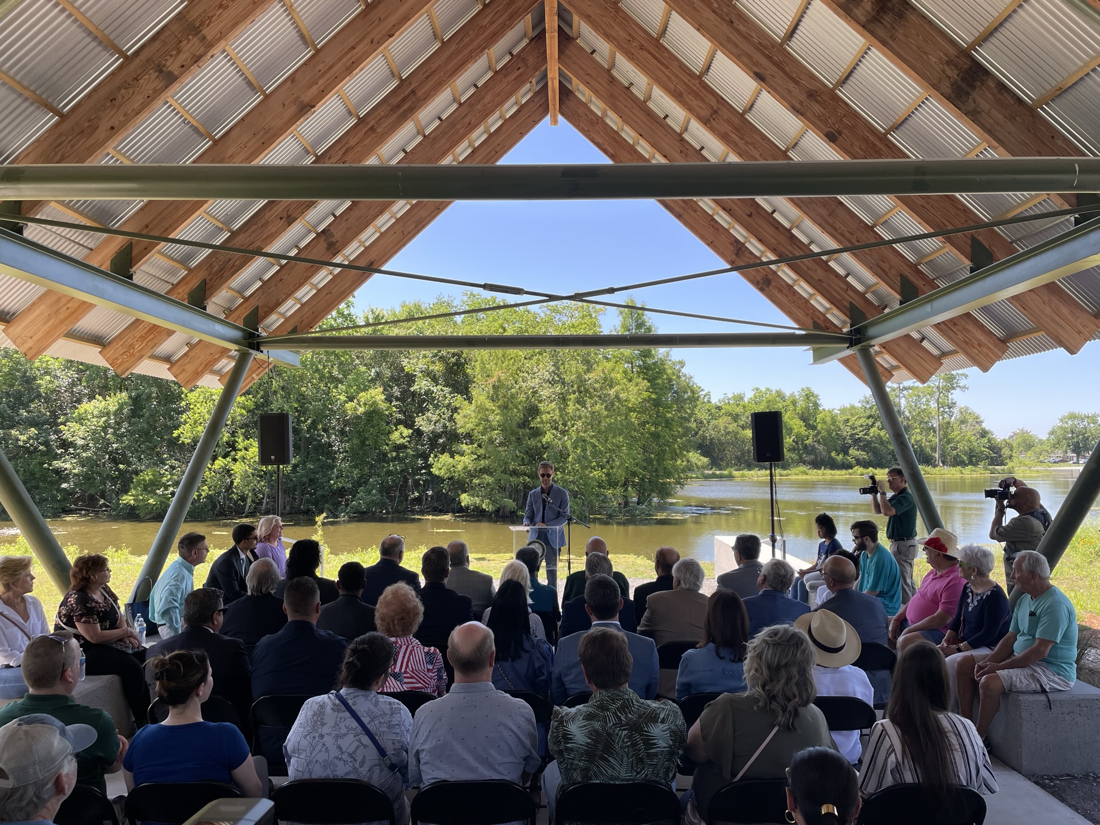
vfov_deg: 53.1
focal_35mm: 26
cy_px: 412
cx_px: 550
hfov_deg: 67.3
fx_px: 826
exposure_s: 1/682
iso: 32
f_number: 1.6
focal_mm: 4.2
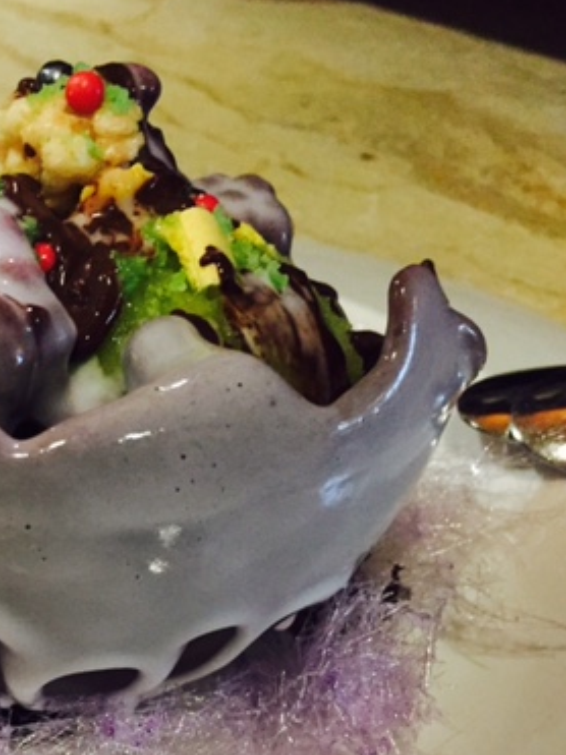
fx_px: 1091
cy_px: 631
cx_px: 83
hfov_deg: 28.2
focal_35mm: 50
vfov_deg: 36.6
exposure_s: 1/30
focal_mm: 4.15
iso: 250
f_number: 2.2
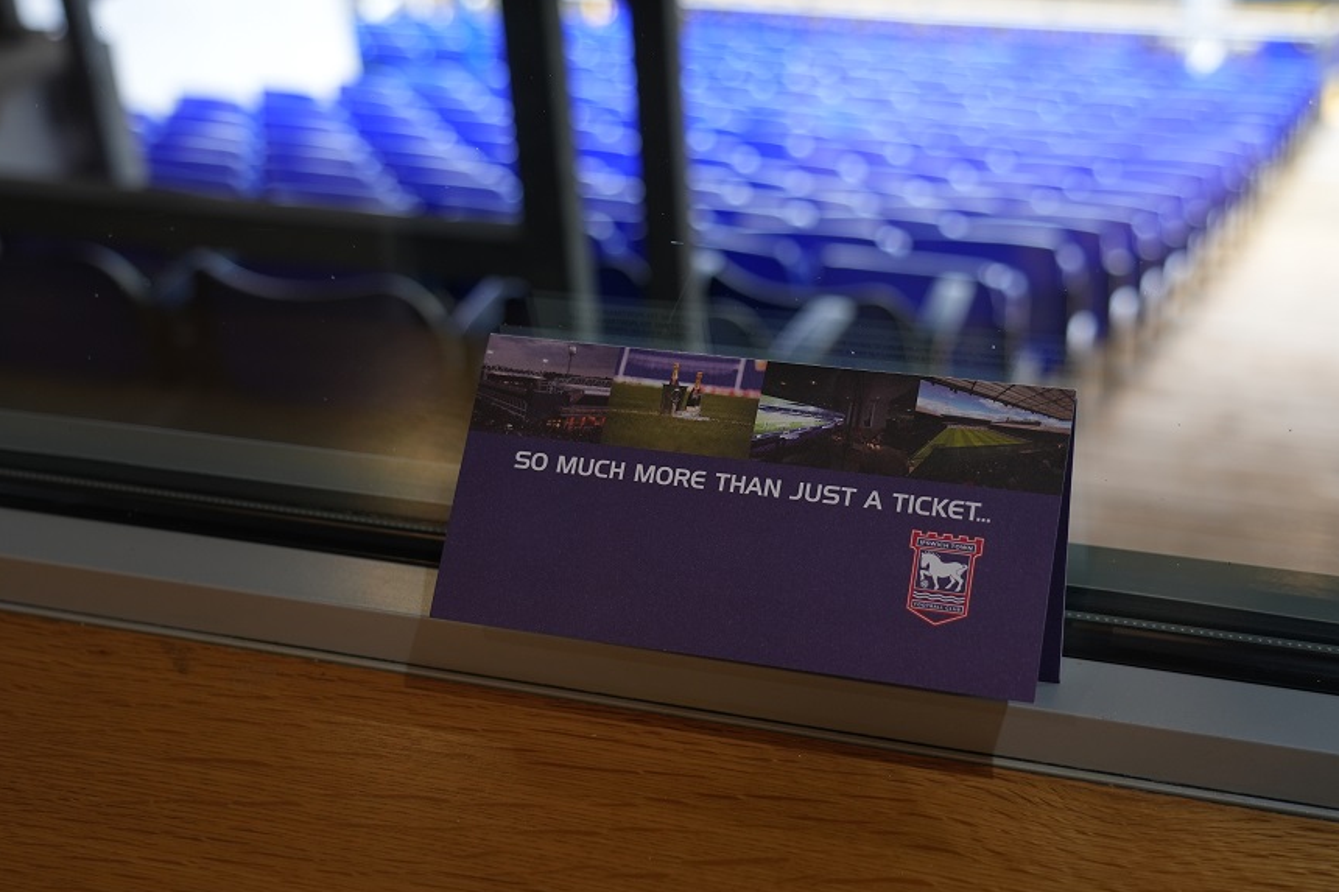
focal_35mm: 54
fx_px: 2008
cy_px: 360
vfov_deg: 25.0
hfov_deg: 36.8
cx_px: 752
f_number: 4
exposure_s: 1/60
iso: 320
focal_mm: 43
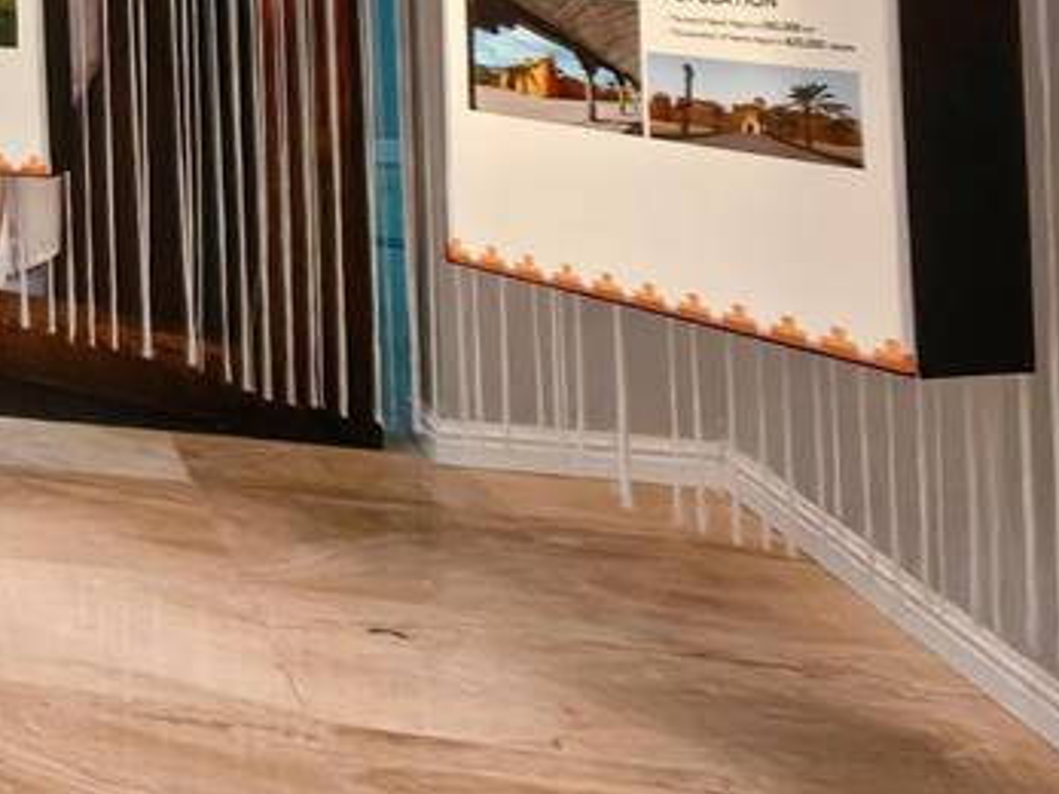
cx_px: -833
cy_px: -202
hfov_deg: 21.5
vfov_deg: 22.2
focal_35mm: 60
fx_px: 1835
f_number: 2.2
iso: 160
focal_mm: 1.76
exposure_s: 1/120
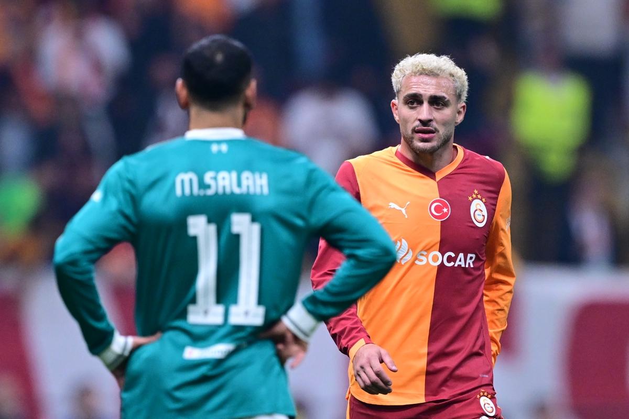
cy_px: 210
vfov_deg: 2.3
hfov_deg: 3.4
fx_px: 10483
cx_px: 314
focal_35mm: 600
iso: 2500
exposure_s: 1/2000
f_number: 2.8
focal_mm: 400
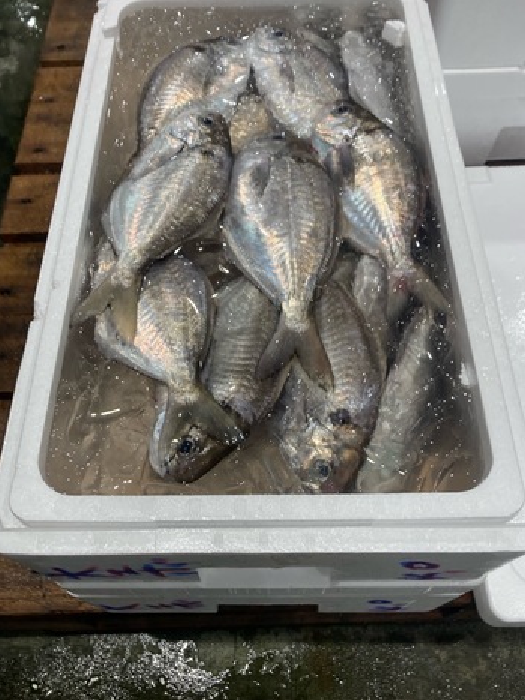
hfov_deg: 46.8
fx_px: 607
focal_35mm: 30
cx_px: 254
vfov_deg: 60.0
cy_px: 345
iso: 64
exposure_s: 1/121
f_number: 1.8
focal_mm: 3.99
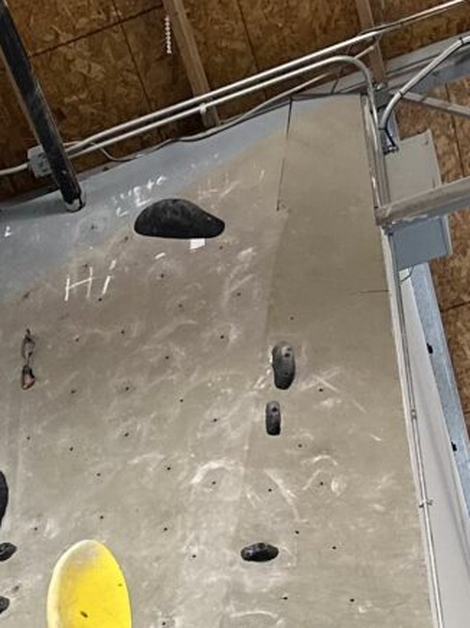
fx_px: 2047
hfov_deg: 12.2
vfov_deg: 14.6
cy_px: 1223
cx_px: -311
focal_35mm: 113
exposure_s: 1/60
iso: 125
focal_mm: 6.86
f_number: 1.78
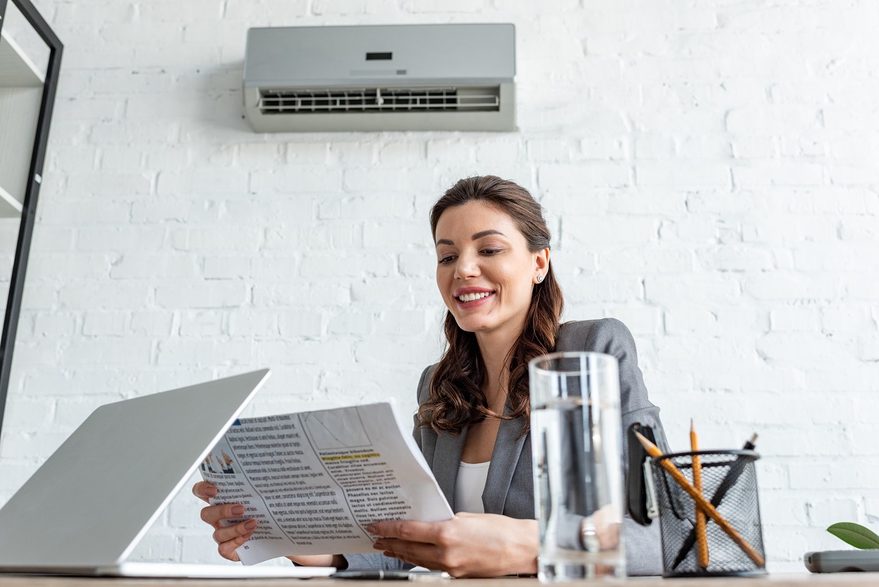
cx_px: 440
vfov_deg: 37.9
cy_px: 294
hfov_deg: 54.4
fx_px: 855
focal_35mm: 35
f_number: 4.5
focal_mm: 35
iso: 400
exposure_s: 1/200
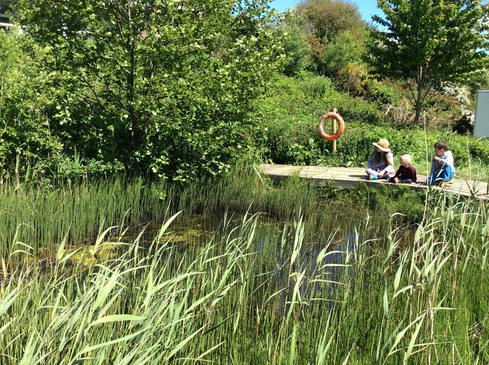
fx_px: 466
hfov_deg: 55.4
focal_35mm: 33
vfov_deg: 42.8
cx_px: 244
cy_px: 182
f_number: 2.4
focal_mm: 3.3
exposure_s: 1/706
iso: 32
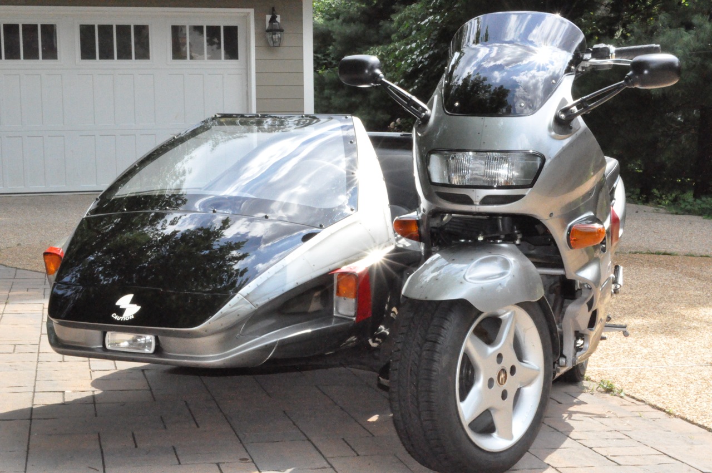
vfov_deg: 23.7
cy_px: 236
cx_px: 356
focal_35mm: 57
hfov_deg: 35.1
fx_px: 1126
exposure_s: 1/200
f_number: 32
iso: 6400
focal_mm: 38
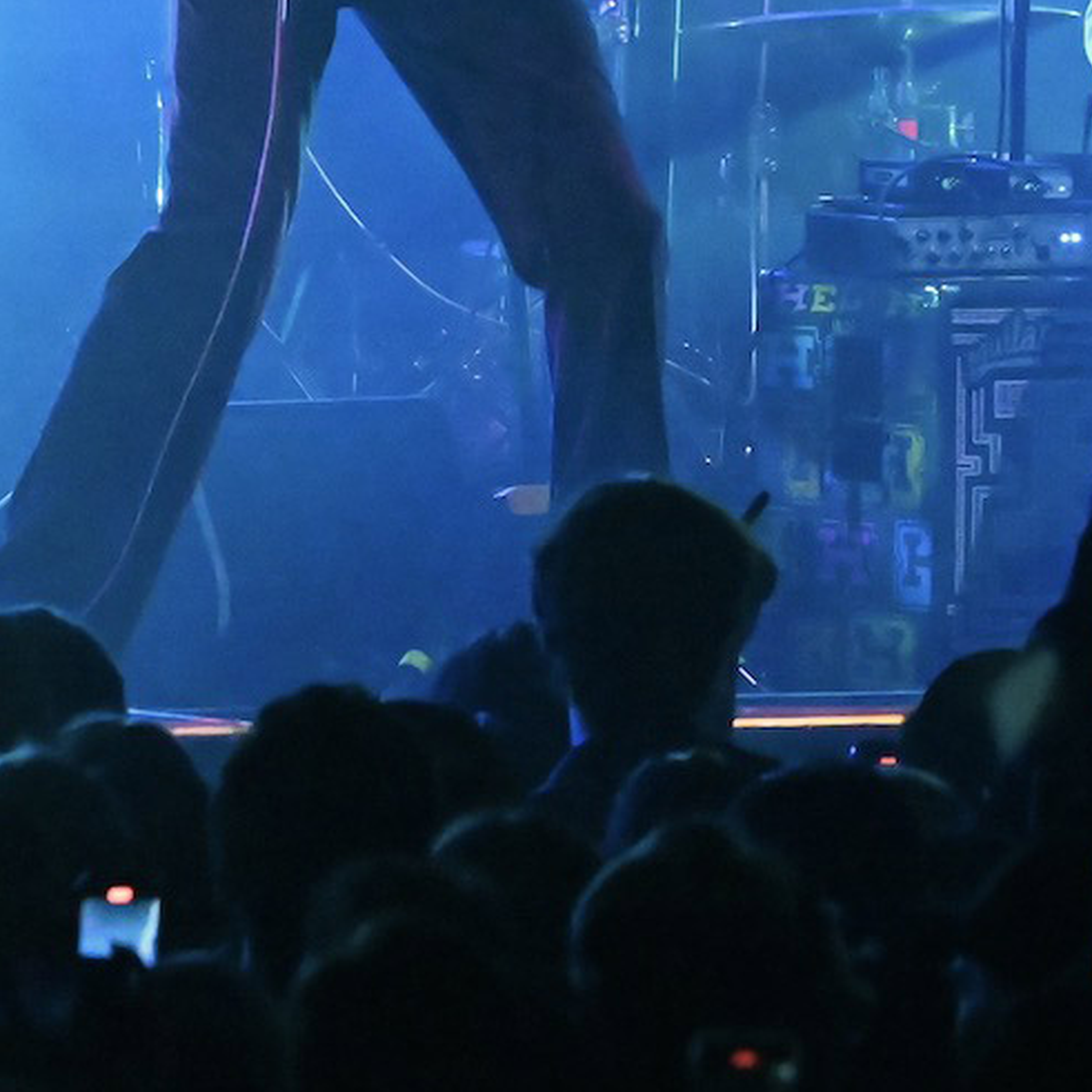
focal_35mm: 526
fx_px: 18773
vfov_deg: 3.3
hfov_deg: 3.3
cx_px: 941
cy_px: -83
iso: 22800
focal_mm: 190
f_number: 6.3
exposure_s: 1/320
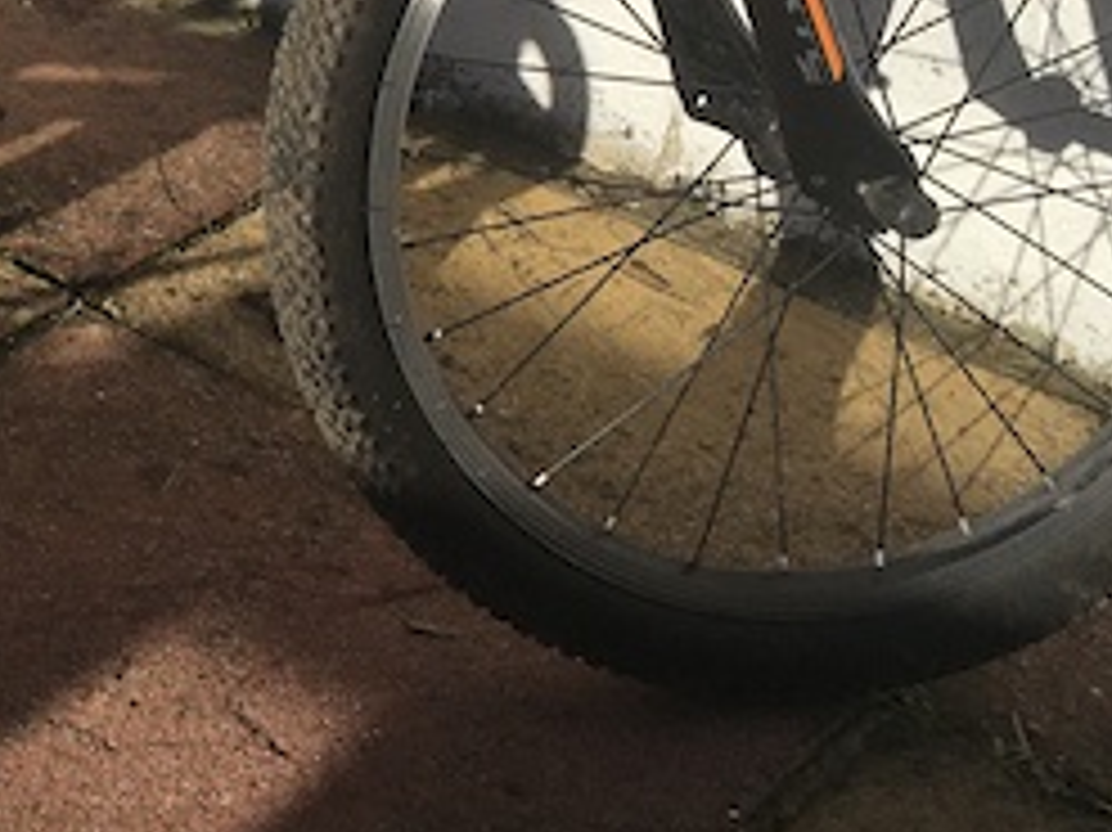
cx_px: -293
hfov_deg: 19.4
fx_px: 3018
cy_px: -238
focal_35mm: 94
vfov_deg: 15.0
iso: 25
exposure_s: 1/3497
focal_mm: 4.15
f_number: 2.2
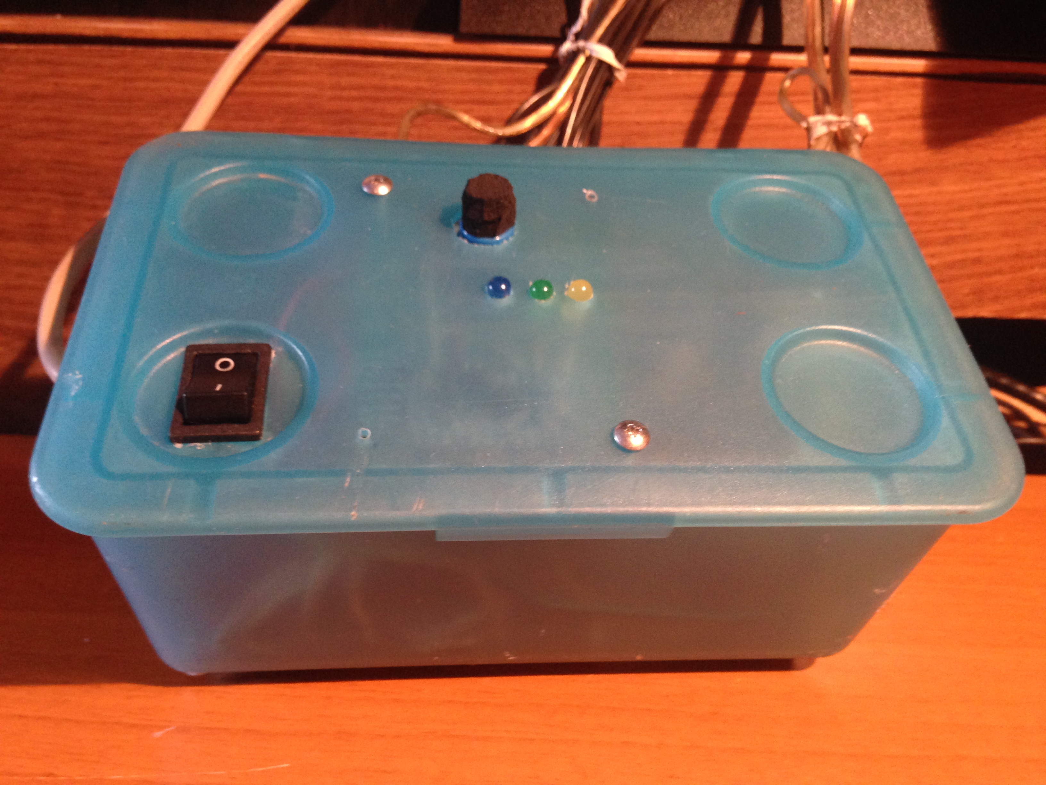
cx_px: 523
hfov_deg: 55.4
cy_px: 392
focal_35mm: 33
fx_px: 997
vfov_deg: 42.9
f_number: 2.4
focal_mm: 4.12
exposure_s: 1/20
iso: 200
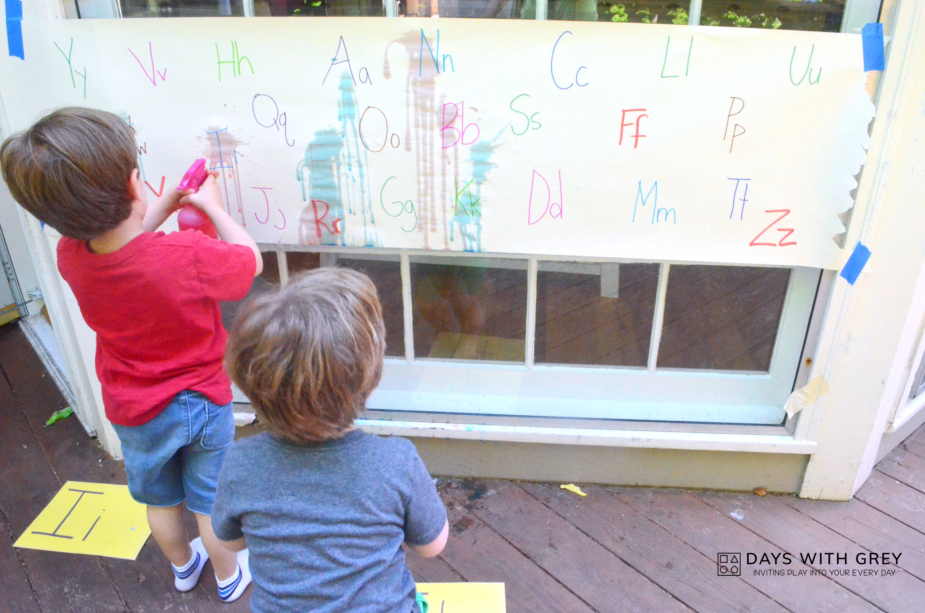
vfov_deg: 47.7
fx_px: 692
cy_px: 306
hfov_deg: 67.5
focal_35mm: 27
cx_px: 462
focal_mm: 18
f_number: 18
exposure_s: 1/160
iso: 6400
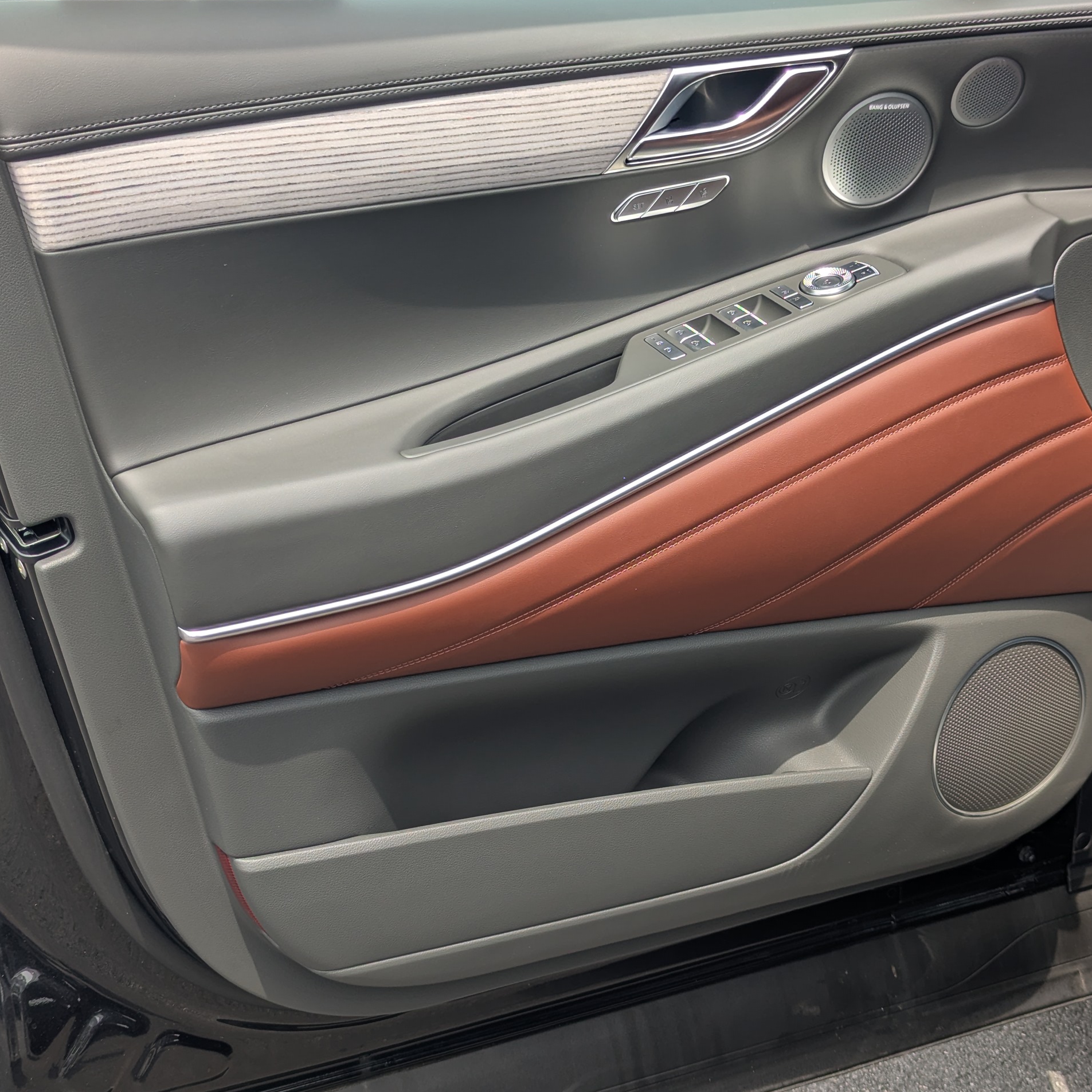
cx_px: 651
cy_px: 545
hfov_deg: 30.0
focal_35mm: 57
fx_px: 2034
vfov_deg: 30.0
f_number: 1.85
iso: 42
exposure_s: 1/915
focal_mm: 6.81
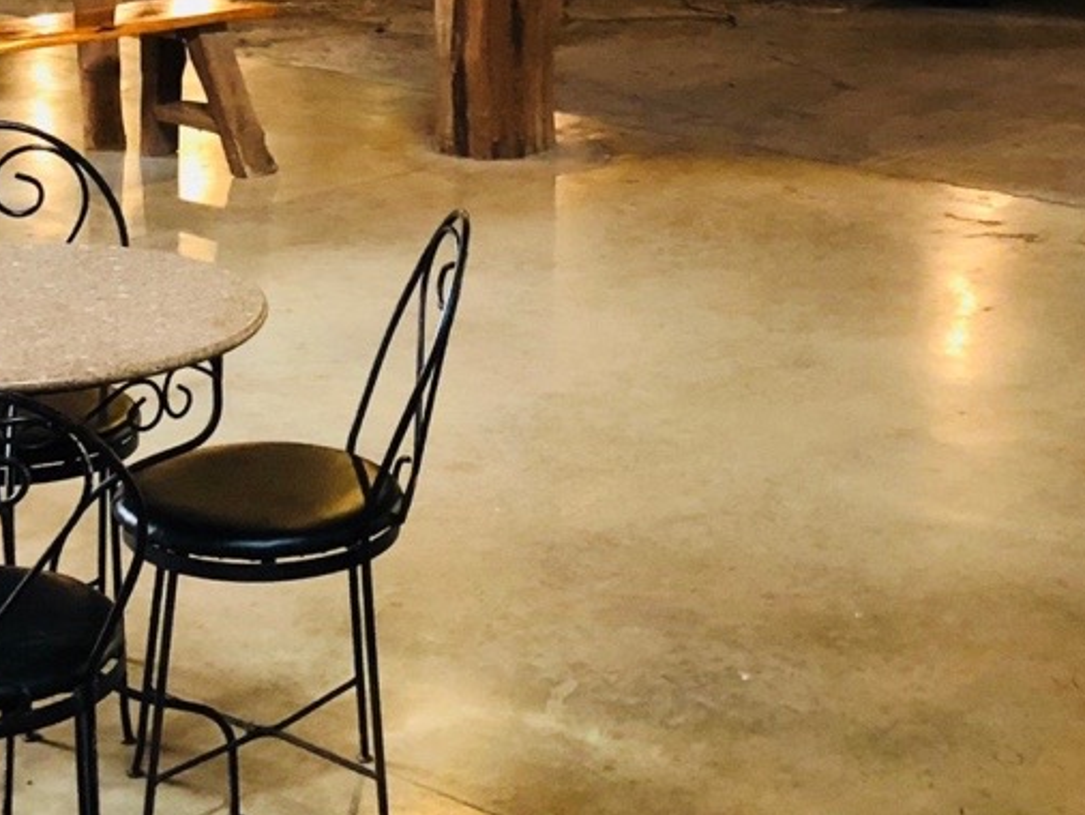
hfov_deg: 23.5
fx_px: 2603
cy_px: 87
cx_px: 512
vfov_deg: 17.5
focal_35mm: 83
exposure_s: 1/15
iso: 100
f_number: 1.8
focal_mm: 3.99
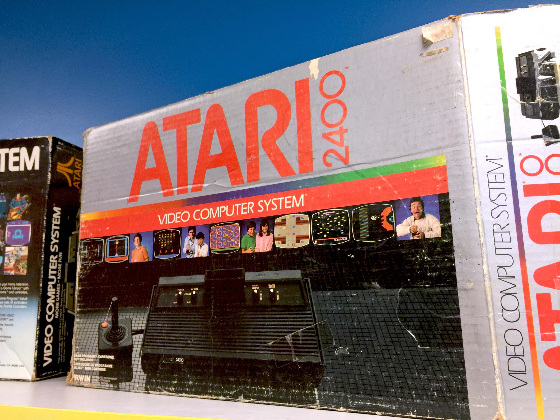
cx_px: 280
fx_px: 469
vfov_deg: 48.2
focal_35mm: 29
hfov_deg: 61.7
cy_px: 210
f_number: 2.2
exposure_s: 1/15
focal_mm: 4.15
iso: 32
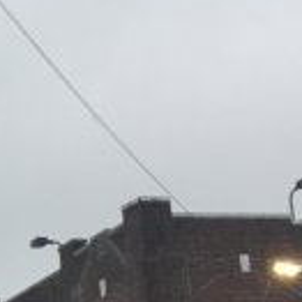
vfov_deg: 8.4
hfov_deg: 8.0
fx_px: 1974
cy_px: 526
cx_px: -454
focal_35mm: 200
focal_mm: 4.15
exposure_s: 1/227
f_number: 2.2
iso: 25
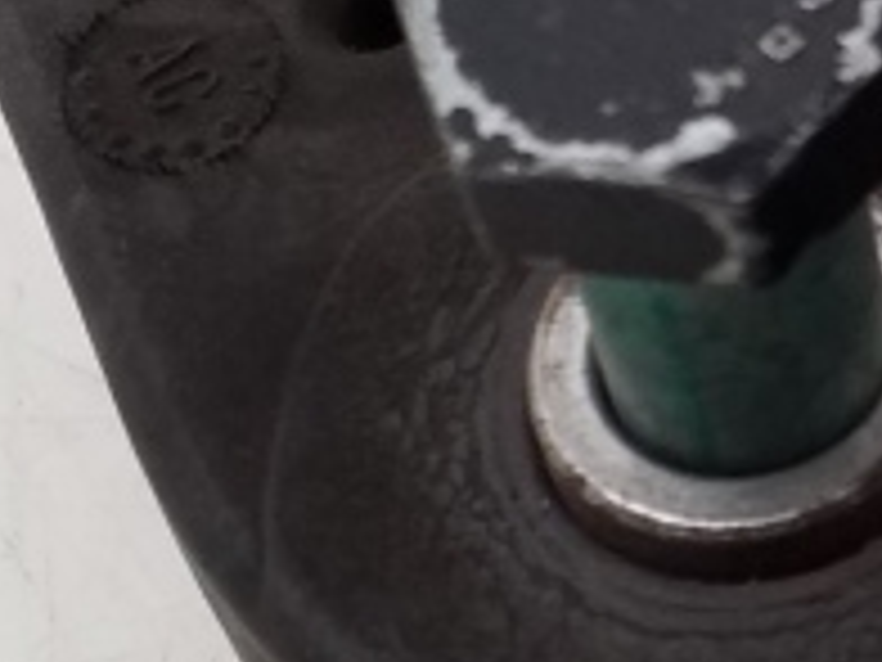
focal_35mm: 141
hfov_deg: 13.3
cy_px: -27
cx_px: 1242
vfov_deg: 10.4
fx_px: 3593
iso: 100
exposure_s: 1/50
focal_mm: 3.6
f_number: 1.9
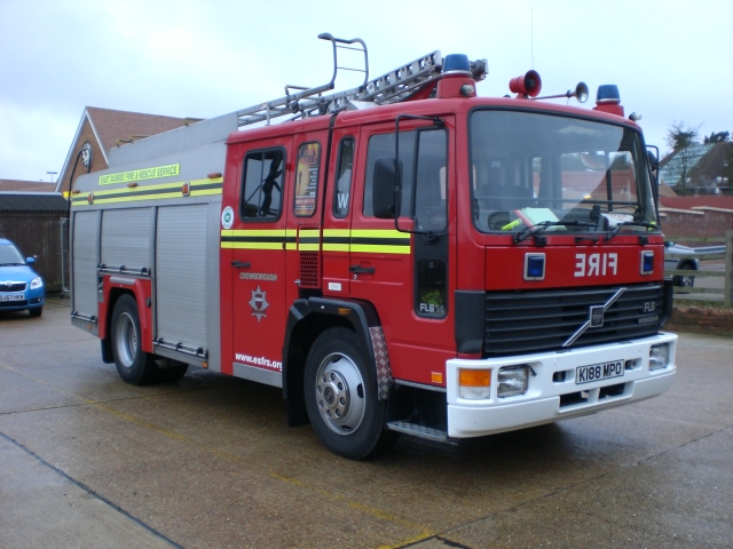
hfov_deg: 49.0
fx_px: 805
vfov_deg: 37.7
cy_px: 274
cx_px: 366
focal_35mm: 38
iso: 100
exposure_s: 1/200
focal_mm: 6.3
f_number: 3.1
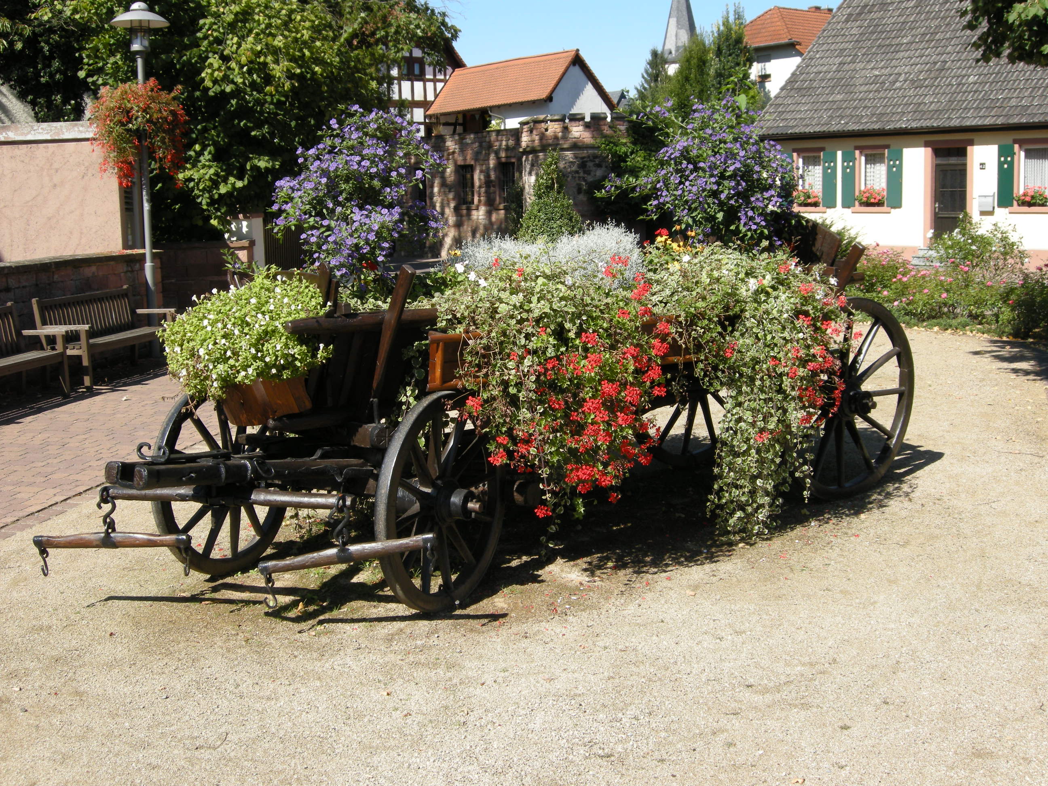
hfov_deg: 46.8
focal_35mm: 40
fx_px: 1211
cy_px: 393
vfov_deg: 36.0
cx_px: 524
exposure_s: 1/198
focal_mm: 8.5
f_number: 5.1
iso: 64
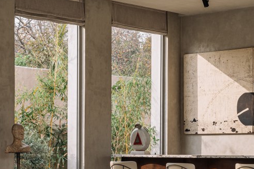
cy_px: 131
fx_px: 775
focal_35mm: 110
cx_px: 65
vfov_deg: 12.4
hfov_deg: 18.5
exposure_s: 1/10
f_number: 10
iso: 100
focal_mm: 42
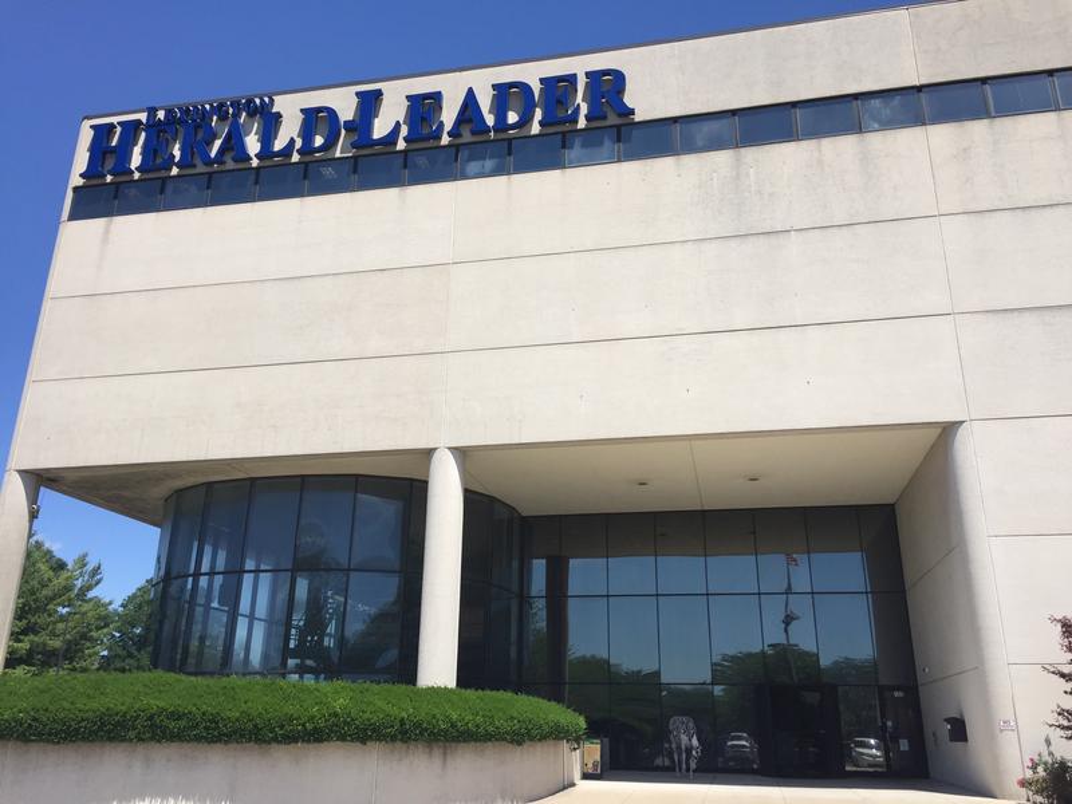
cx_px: 536
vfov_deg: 48.2
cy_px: 402
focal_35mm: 29
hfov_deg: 61.7
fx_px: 898
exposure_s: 1/1883
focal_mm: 4.15
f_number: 2.2
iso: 32
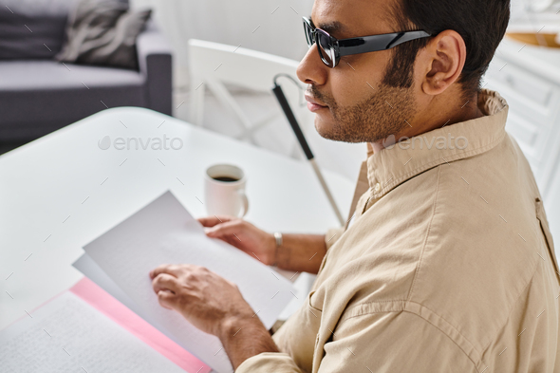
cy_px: 186
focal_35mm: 35
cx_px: 280
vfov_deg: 37.8
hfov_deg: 54.4
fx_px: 544
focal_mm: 35
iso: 320
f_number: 3.5
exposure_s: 1/200
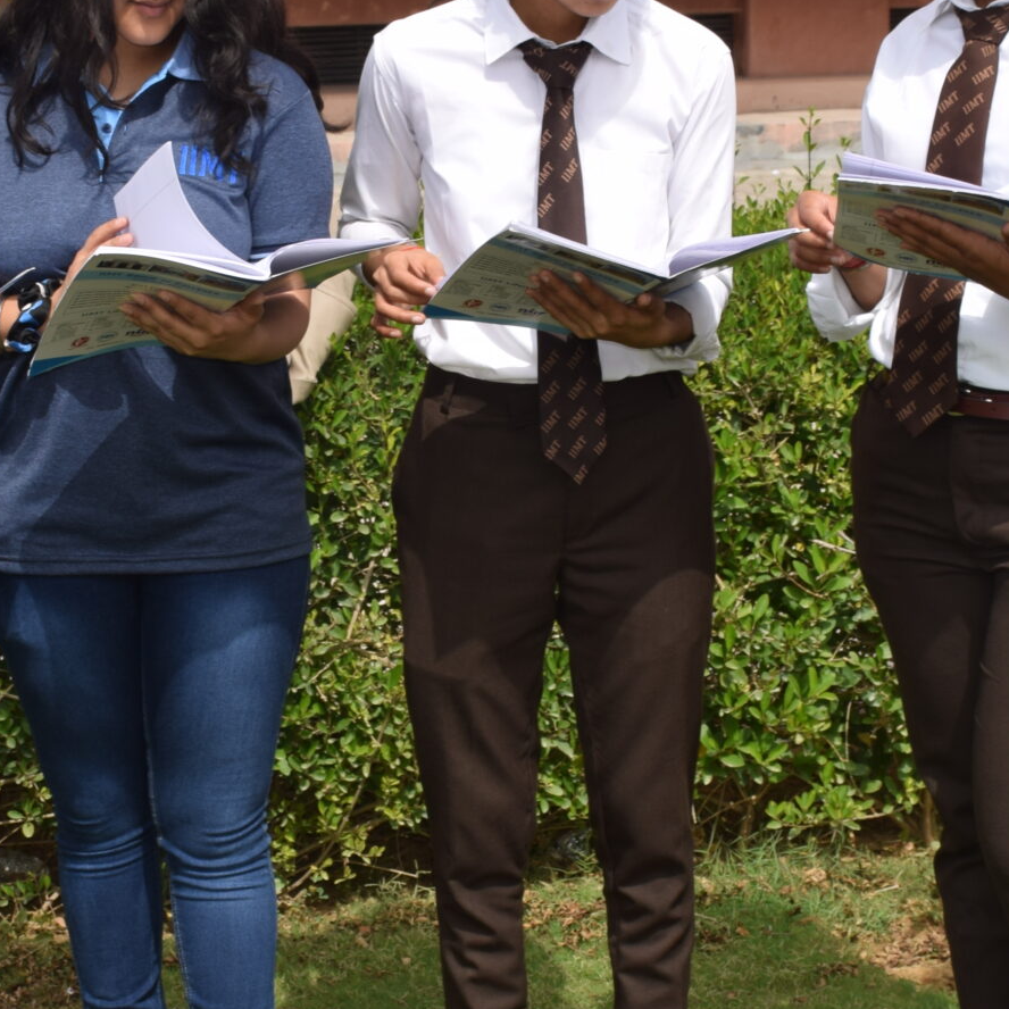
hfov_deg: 17.5
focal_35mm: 99
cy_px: 528
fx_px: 3272
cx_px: 389
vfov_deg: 17.5
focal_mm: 27
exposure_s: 1/200
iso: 100
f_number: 10
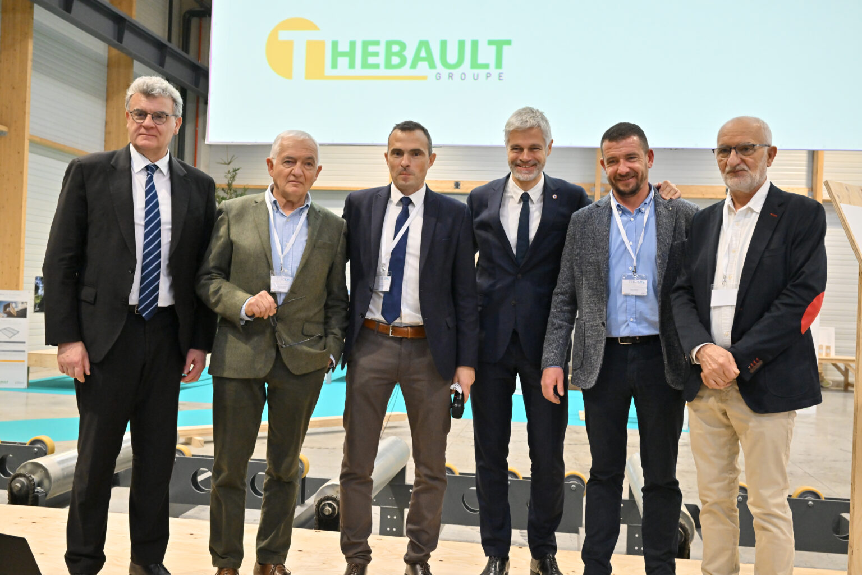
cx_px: 431
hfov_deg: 50.7
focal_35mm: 38
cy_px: 288
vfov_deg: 35.1
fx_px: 910
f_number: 6.3
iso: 1600
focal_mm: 38
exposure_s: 1/125
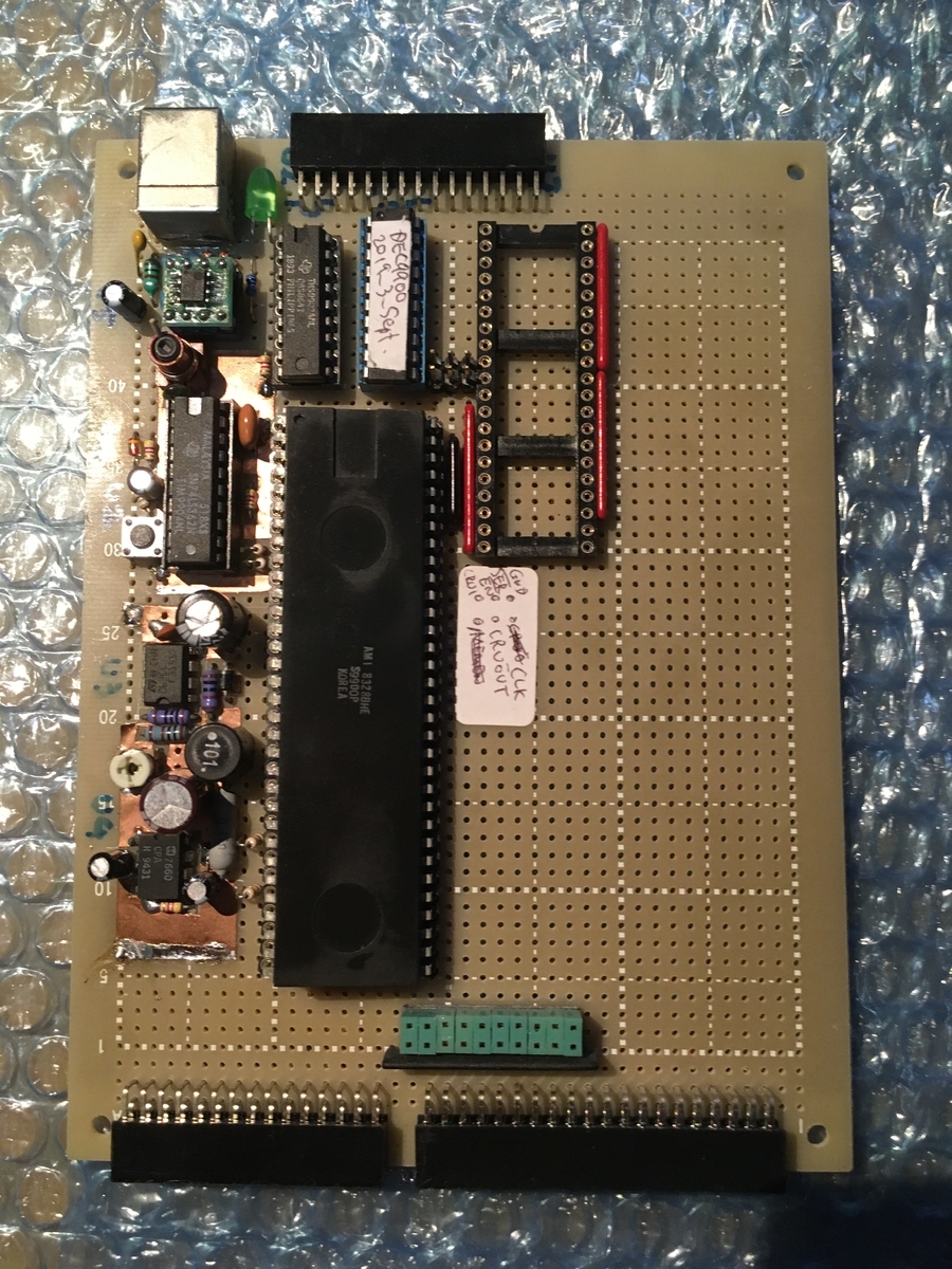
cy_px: 634
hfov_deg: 48.2
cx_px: 476
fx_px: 1063
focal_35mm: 29
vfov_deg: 61.7
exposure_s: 1/30
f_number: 2.2
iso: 160
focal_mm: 4.15
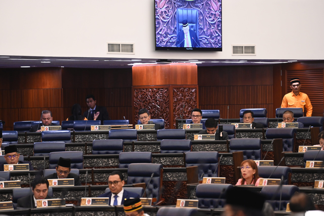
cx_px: 162
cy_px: 108
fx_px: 1799
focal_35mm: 200
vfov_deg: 6.9
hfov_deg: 10.3
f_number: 4
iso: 2500
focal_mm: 200
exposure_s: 1/250
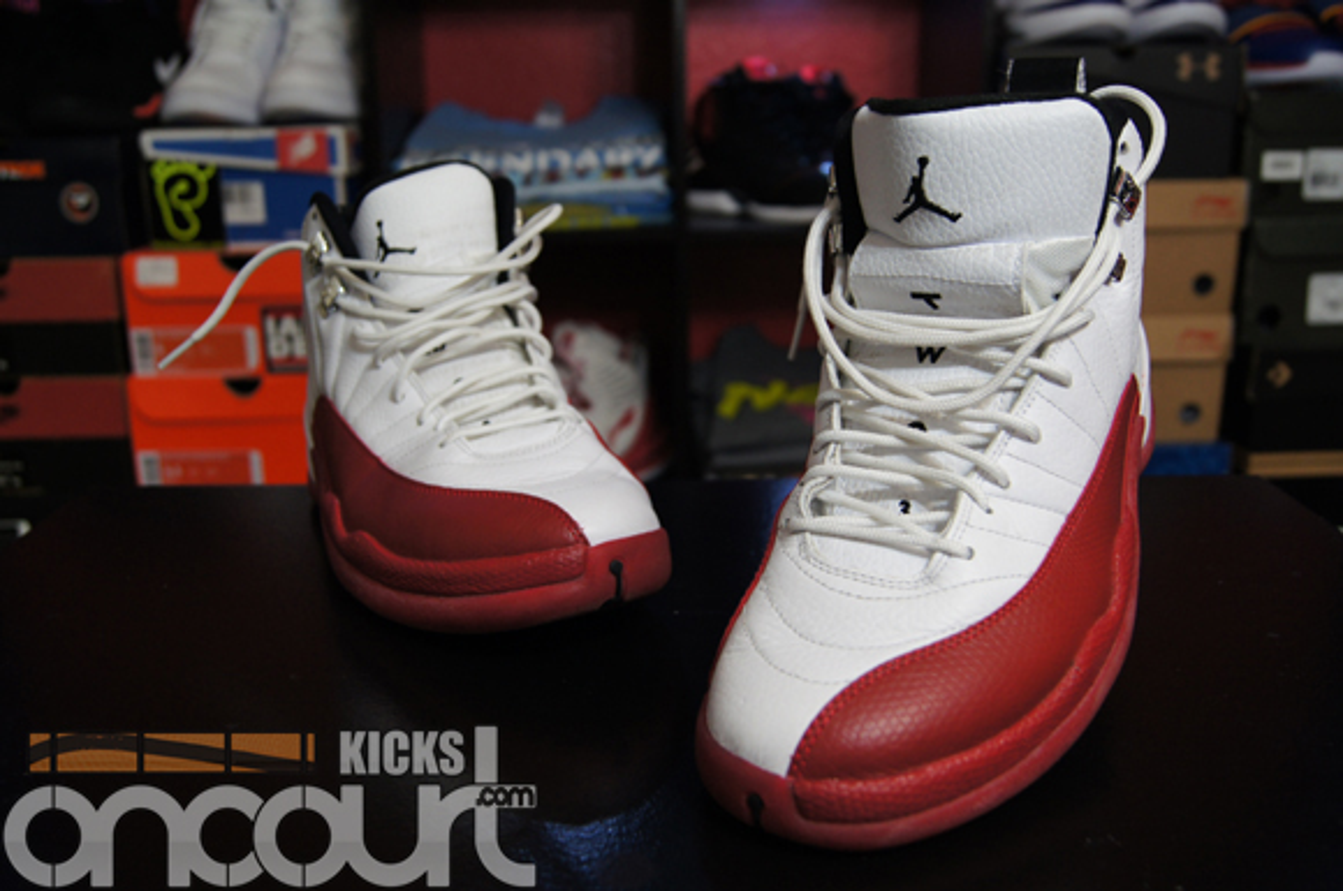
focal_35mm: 33
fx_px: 1229
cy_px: 446
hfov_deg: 57.3
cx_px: 672
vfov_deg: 39.9
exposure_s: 1/40
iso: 400
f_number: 4
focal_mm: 22
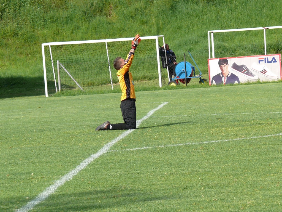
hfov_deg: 7.0
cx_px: 141
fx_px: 2314
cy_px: 106
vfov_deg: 5.2
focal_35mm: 284
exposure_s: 1/1000
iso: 100
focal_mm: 42
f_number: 4
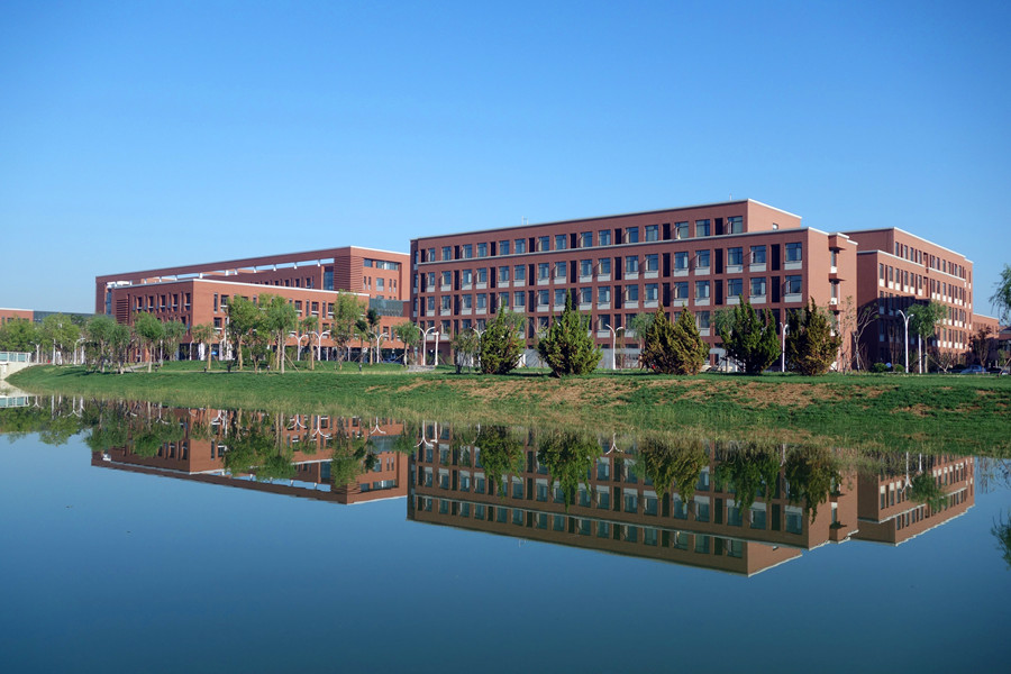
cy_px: 337
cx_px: 506
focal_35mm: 32
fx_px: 899
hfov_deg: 58.7
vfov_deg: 41.1
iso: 125
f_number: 5.6
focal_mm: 11.89
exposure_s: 1/400
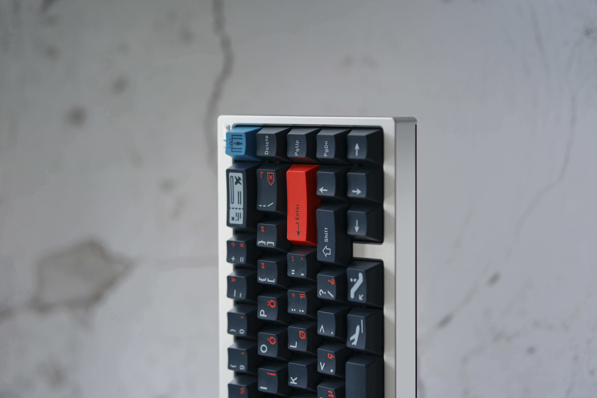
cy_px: 199
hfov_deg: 24.2
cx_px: 298
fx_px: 1393
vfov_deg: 16.3
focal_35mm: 84
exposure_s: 1/40
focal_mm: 56
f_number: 2
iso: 400
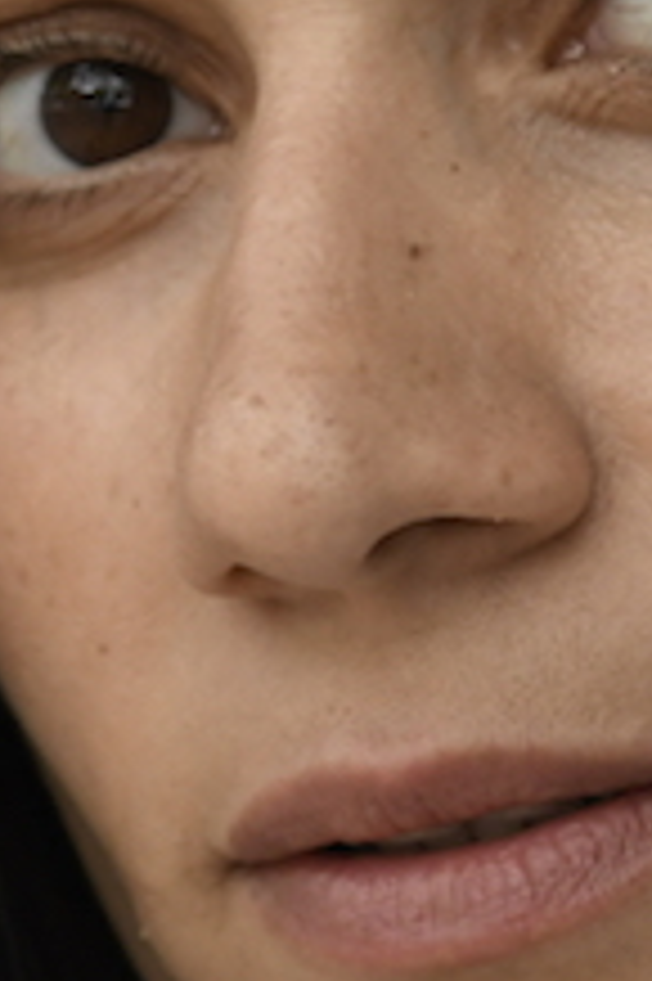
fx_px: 12733
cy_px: 734
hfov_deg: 2.9
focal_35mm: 468
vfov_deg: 4.4
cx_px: 596
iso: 800
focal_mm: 102
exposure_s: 1/320
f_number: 4.5
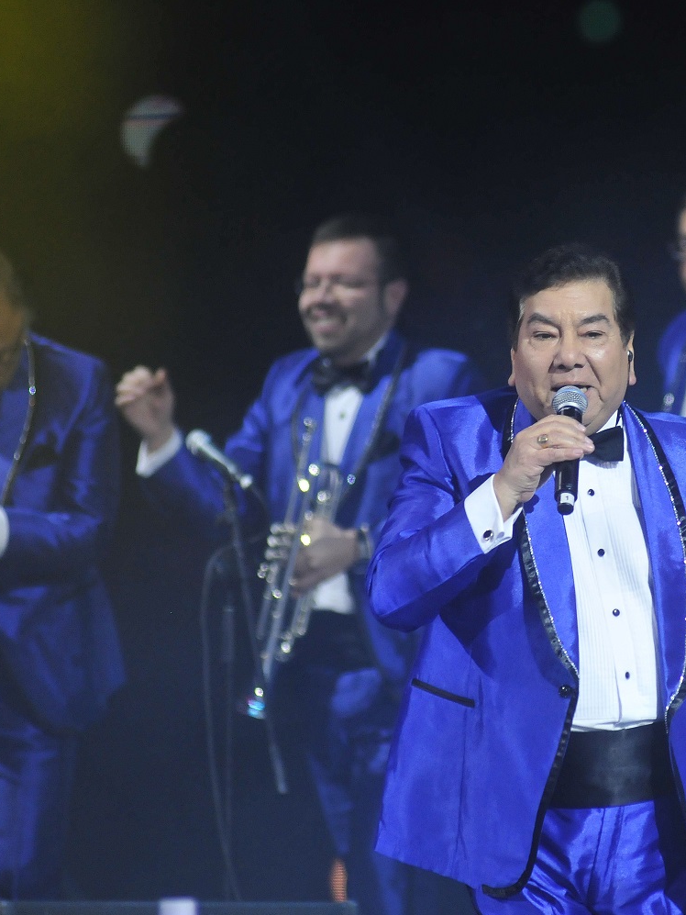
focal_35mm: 435
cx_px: 620
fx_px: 11492
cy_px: 457
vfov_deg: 4.6
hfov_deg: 3.4
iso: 800
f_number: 3.2
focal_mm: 200
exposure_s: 1/200
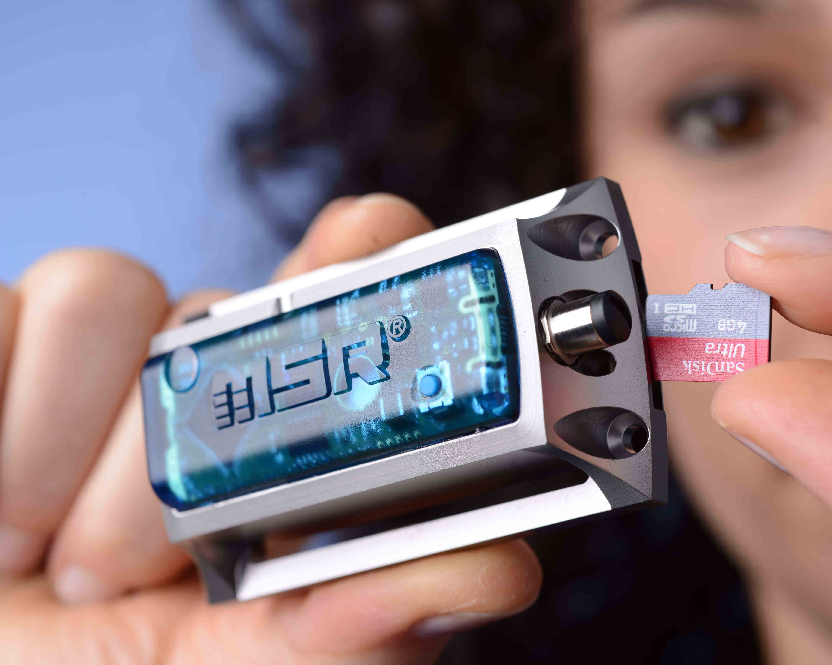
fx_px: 1674
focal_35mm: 68
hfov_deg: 27.9
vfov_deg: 22.5
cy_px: 334
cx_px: 456
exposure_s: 1/60
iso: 100
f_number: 9
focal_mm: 60
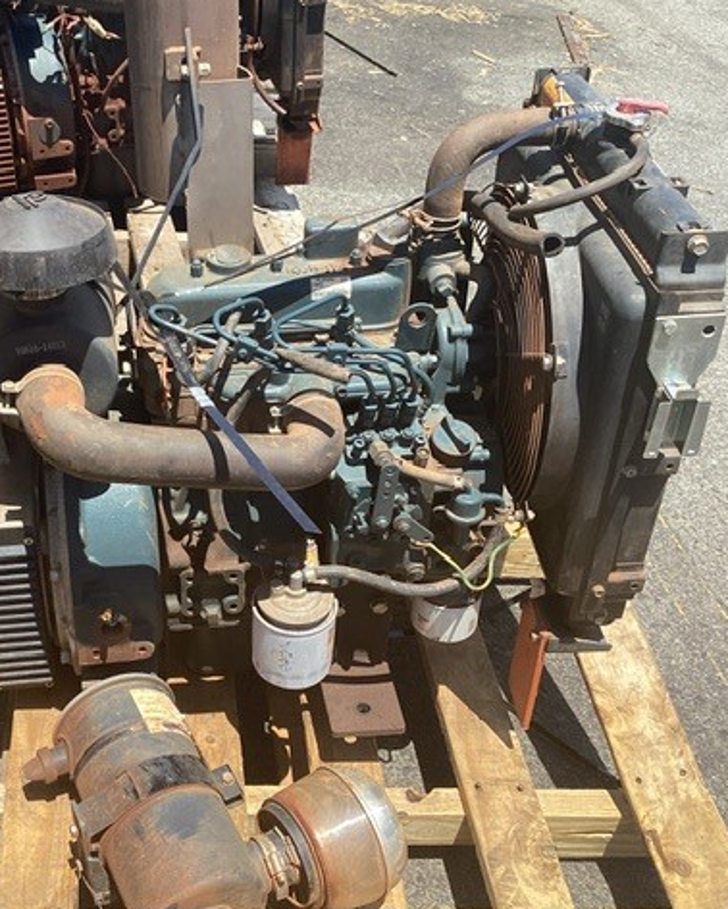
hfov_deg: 35.6
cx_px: 168
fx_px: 1104
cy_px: 449
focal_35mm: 41
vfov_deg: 44.8
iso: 25
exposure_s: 1/776
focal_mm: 3.3
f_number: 2.4
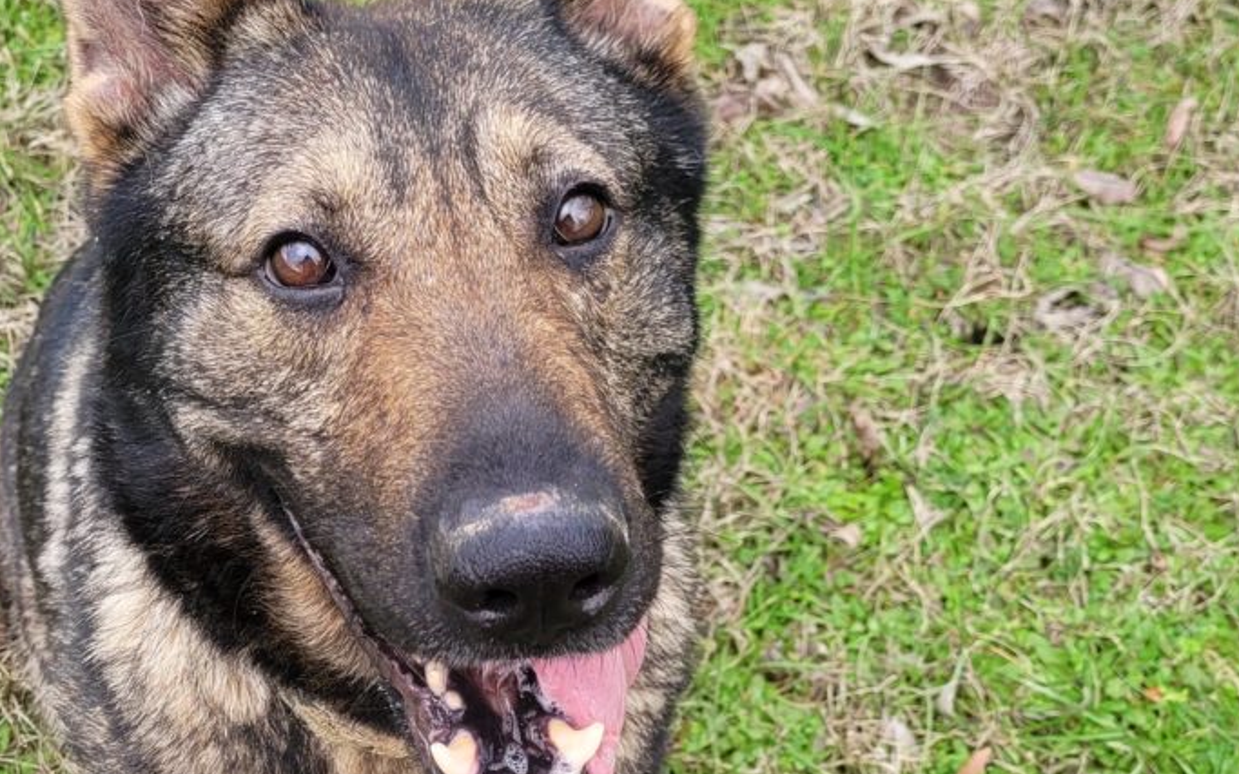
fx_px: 2094
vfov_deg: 20.8
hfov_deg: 32.6
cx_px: 392
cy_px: 600
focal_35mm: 62
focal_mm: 5.4
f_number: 1.8
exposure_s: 1/290
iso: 40
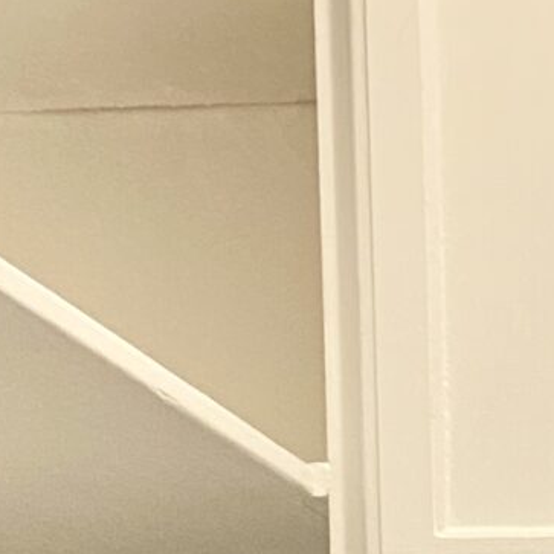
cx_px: 958
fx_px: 2933
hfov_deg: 10.2
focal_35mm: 162
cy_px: 1287
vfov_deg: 9.7
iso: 250
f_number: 1.8
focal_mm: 4.25
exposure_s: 1/60
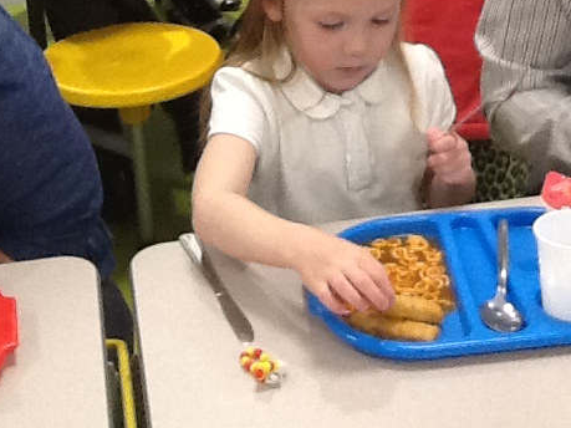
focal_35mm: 92
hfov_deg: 20.6
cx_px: 581
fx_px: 1517
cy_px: -9
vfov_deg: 15.7
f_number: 2.4
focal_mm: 2.03
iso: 100
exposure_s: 1/33
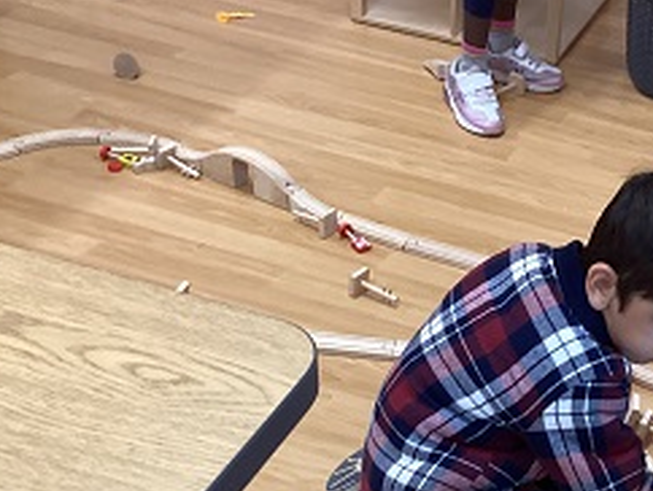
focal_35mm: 64
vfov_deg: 22.2
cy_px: 484
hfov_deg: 29.4
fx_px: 1209
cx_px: 548
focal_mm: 3.3
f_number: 2.4
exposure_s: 1/60
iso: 160
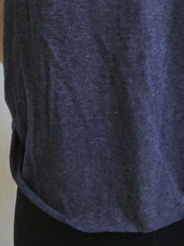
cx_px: 80
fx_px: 553
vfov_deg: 23.7
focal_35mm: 78
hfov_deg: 18.9
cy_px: -16
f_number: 2.2
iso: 80
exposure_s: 1/30
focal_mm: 4.15
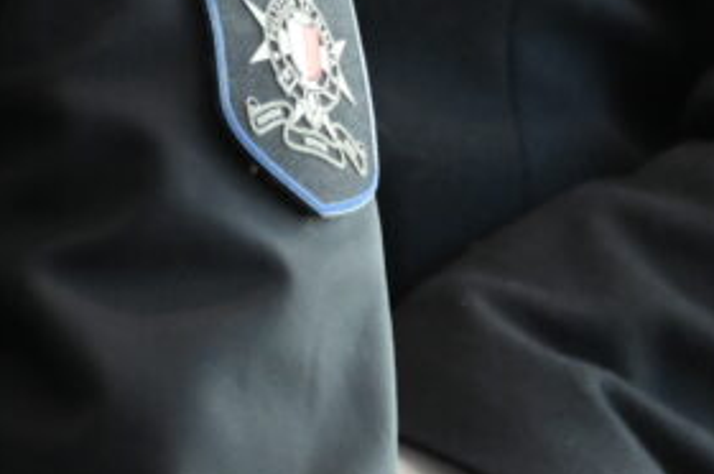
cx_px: -966
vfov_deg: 2.4
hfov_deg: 3.5
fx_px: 11411
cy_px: -512
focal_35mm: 576
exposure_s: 1/125
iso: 2200
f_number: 6.3
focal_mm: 105
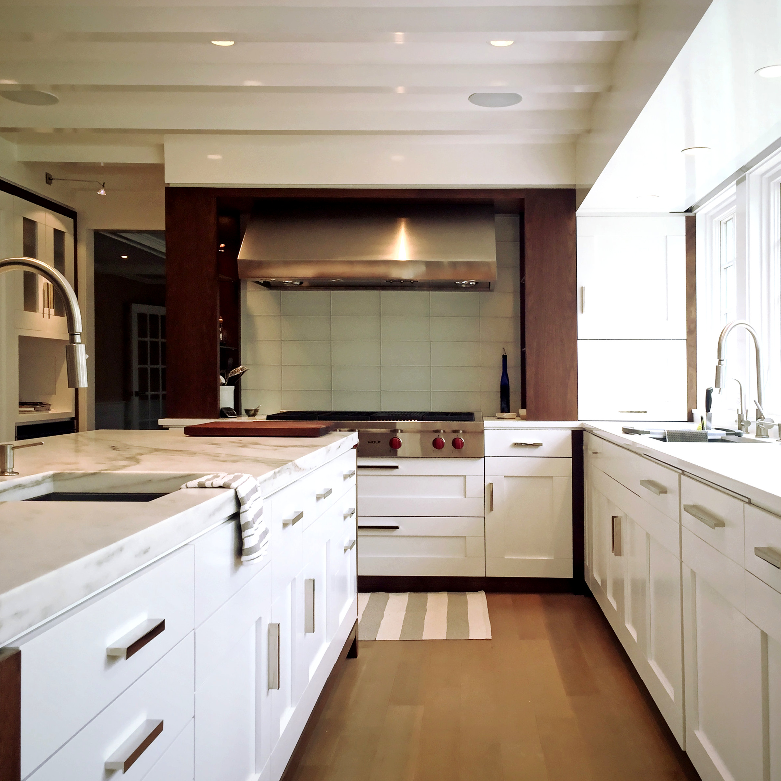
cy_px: 397
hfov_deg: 47.1
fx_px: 893
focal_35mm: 35
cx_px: 440
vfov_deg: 47.2
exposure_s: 1/153
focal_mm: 4.15
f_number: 2.2
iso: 32
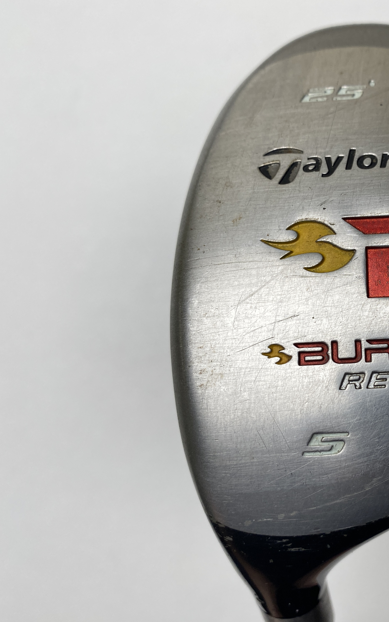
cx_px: 402
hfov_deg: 31.5
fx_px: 628
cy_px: 310
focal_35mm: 37
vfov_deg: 52.7
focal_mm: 4.25
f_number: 1.8
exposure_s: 1/338
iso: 32
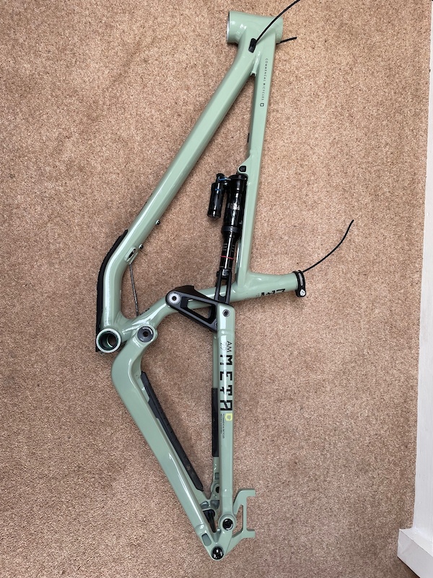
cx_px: 216
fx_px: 434
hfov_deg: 53.1
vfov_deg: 67.3
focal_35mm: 26
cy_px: 289
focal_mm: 4.2
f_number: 1.6
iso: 80
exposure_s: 1/121
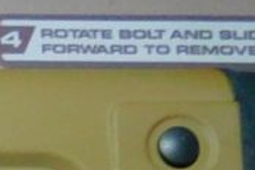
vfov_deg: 7.5
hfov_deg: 9.8
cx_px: -481
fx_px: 1169
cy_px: 481
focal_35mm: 165
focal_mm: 4
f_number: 3
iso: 180
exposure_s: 1/30
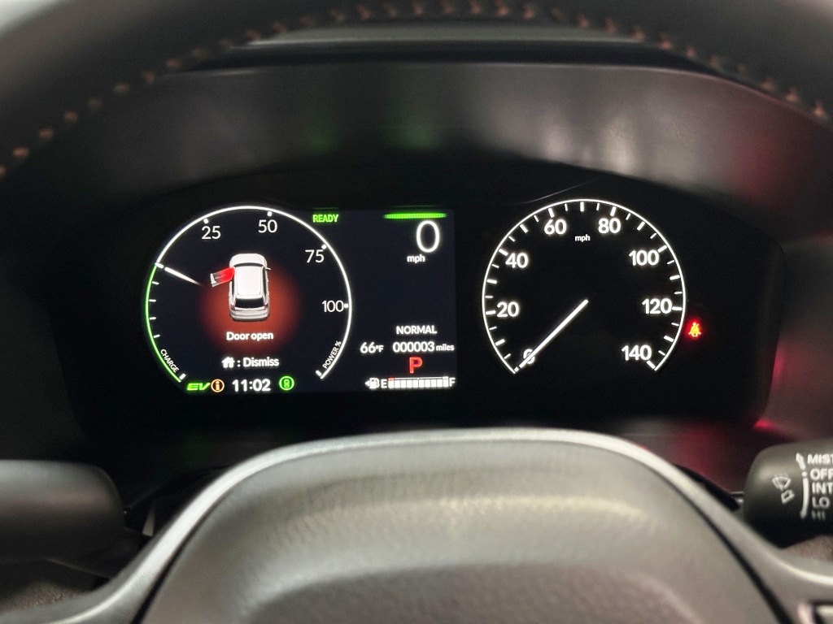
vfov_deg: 30.3
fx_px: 1155
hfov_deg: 39.7
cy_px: 312
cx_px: 416
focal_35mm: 48
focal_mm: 6.86
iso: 640
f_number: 1.78
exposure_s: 1/24
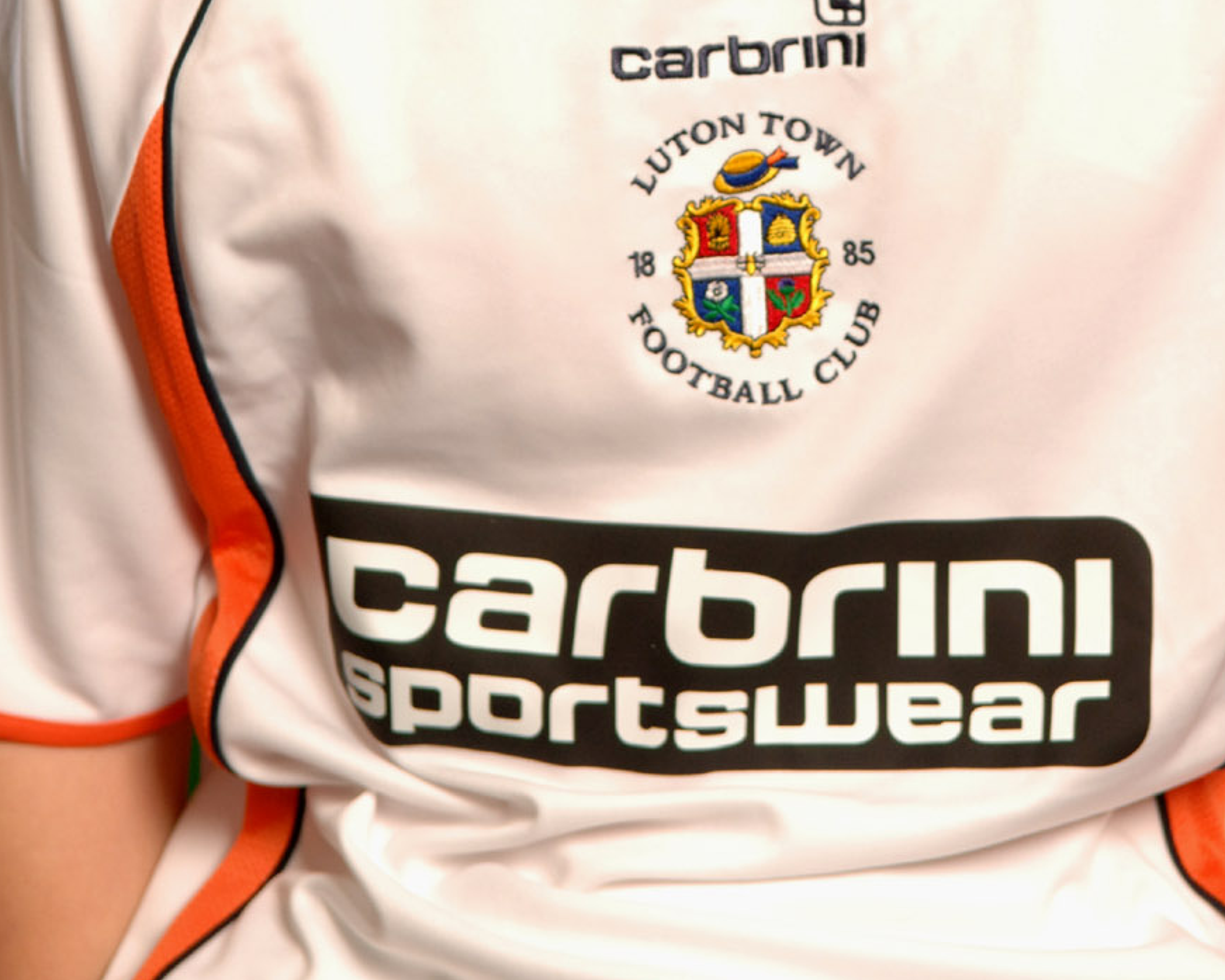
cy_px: -267
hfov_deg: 12.8
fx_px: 5475
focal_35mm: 151
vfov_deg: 10.0
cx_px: 780
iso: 400
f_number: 5
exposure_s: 1/125
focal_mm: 52
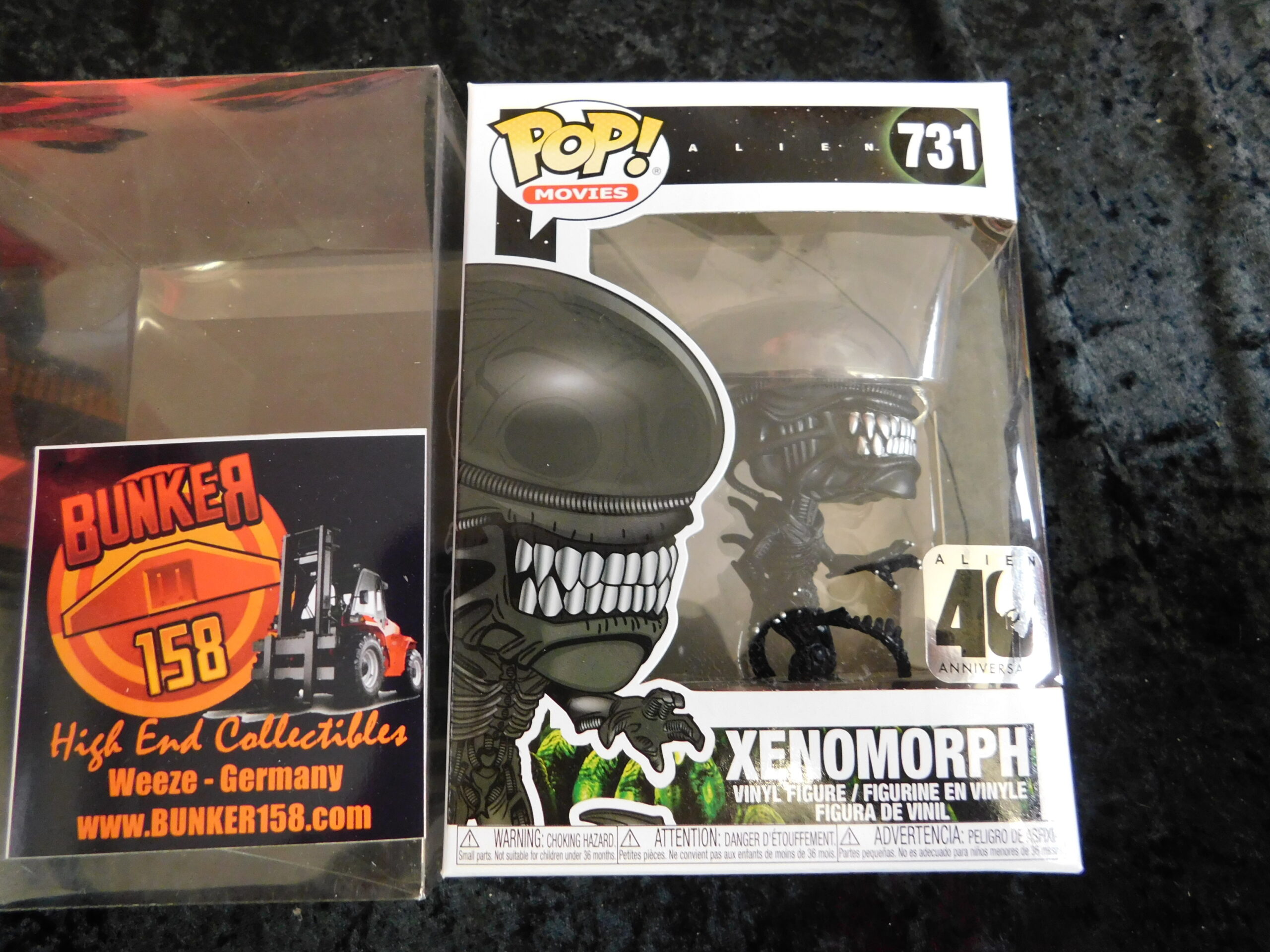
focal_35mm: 23
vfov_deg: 58.9
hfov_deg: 73.9
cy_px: 476
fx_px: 844
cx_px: 635
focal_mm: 4
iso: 400
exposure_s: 1/8
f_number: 3
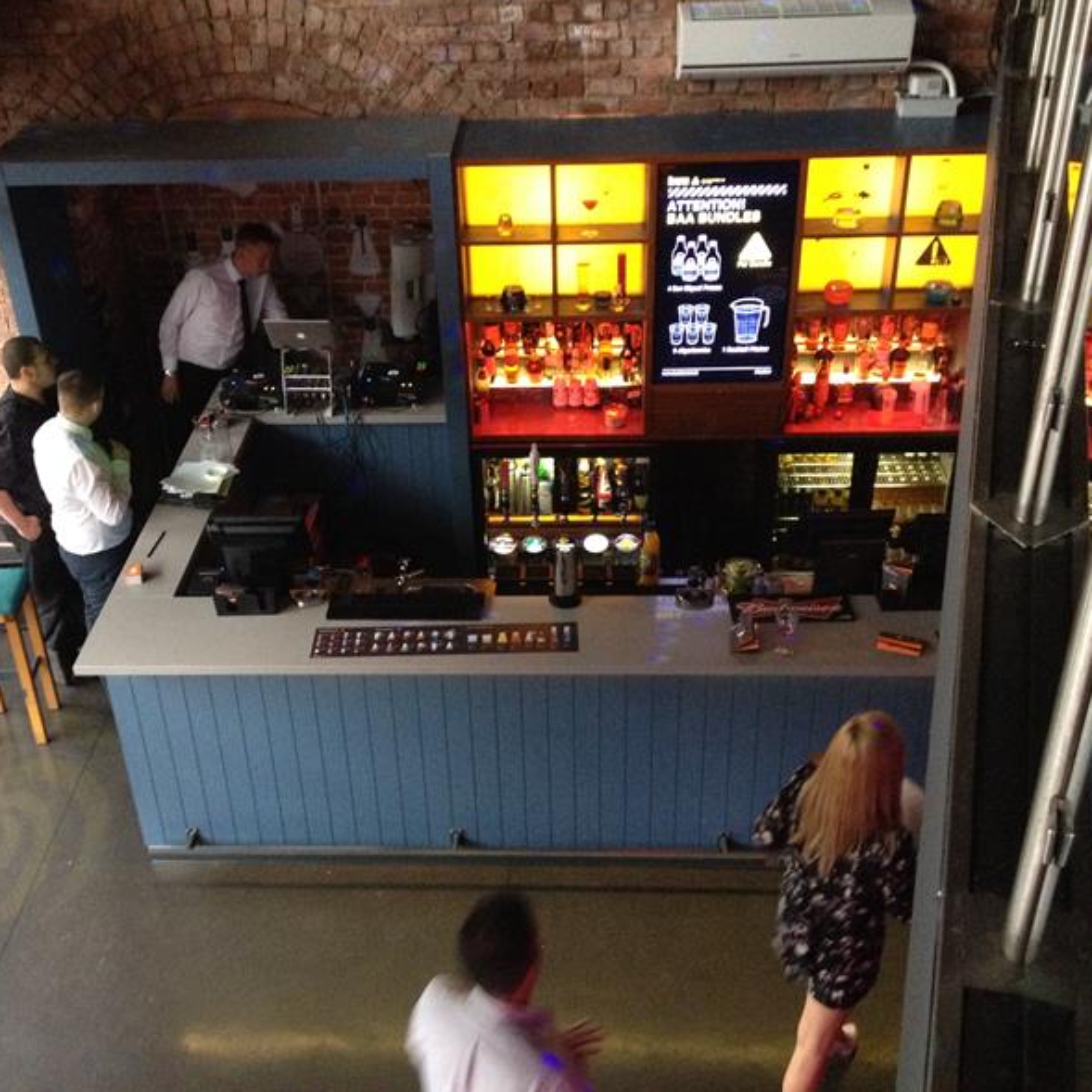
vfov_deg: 40.0
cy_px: 538
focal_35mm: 42
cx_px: 497
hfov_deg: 40.0
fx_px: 1499
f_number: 2.4
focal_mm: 4.28
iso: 400
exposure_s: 1/20
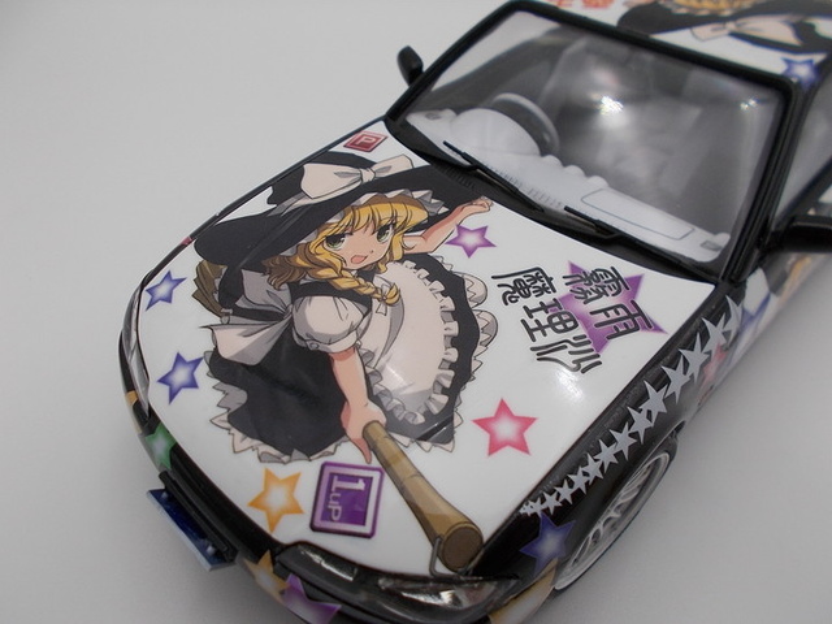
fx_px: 625
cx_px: 416
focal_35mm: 26
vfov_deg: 53.1
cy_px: 312
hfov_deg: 67.3
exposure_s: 1/160
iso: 80
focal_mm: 4.6
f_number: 3.2
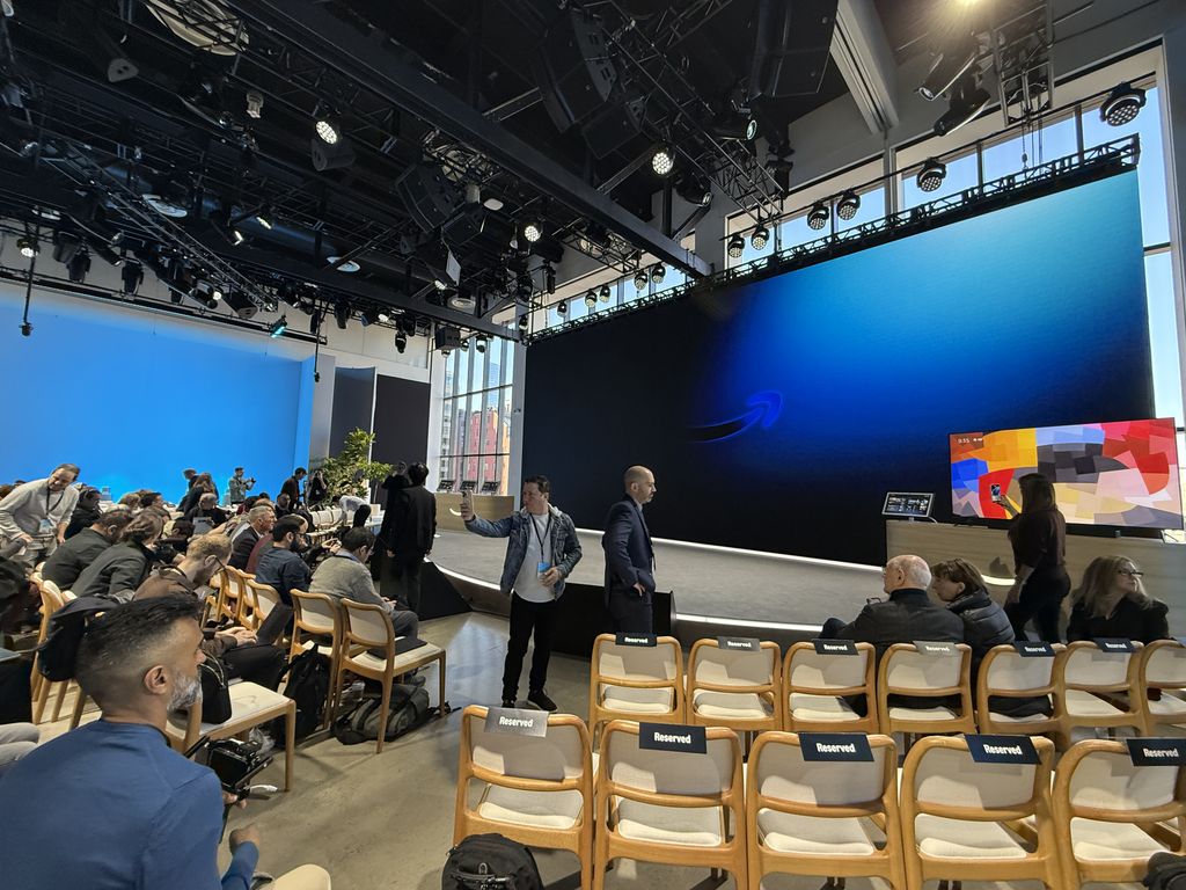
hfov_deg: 102.1
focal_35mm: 14
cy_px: 445
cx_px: 593
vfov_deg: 85.7
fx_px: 480
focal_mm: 2.22
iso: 400
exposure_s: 1/120
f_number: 2.2
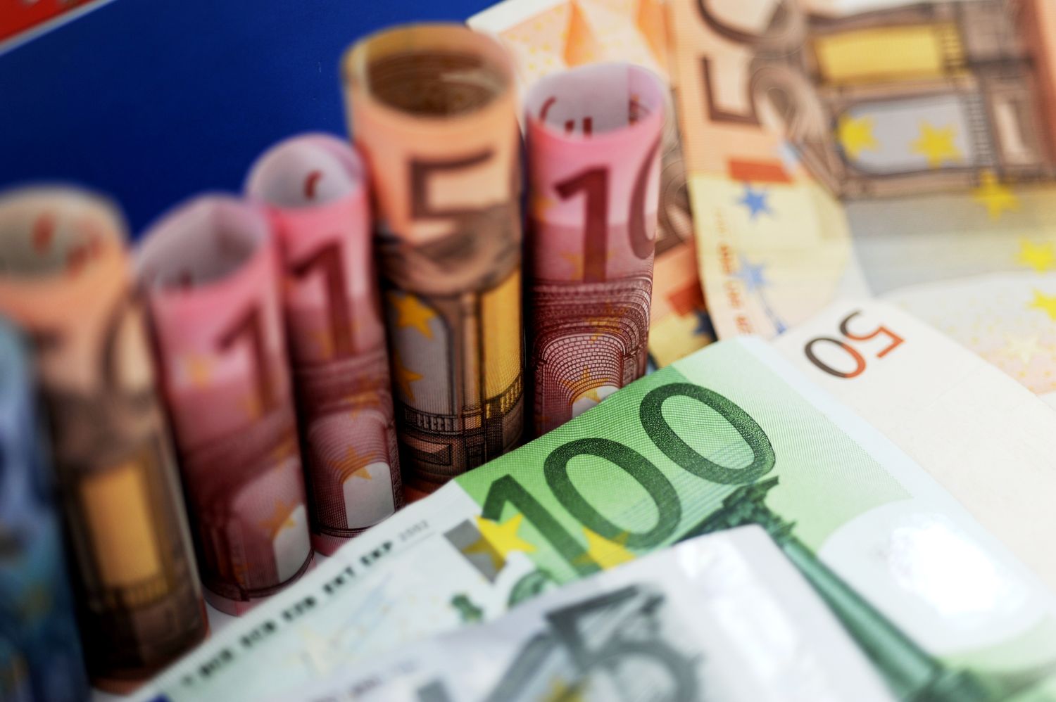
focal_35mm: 60
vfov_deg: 22.6
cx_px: 528
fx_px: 1759
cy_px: 351
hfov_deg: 33.4
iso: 200
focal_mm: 60
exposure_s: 1/160
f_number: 3.2
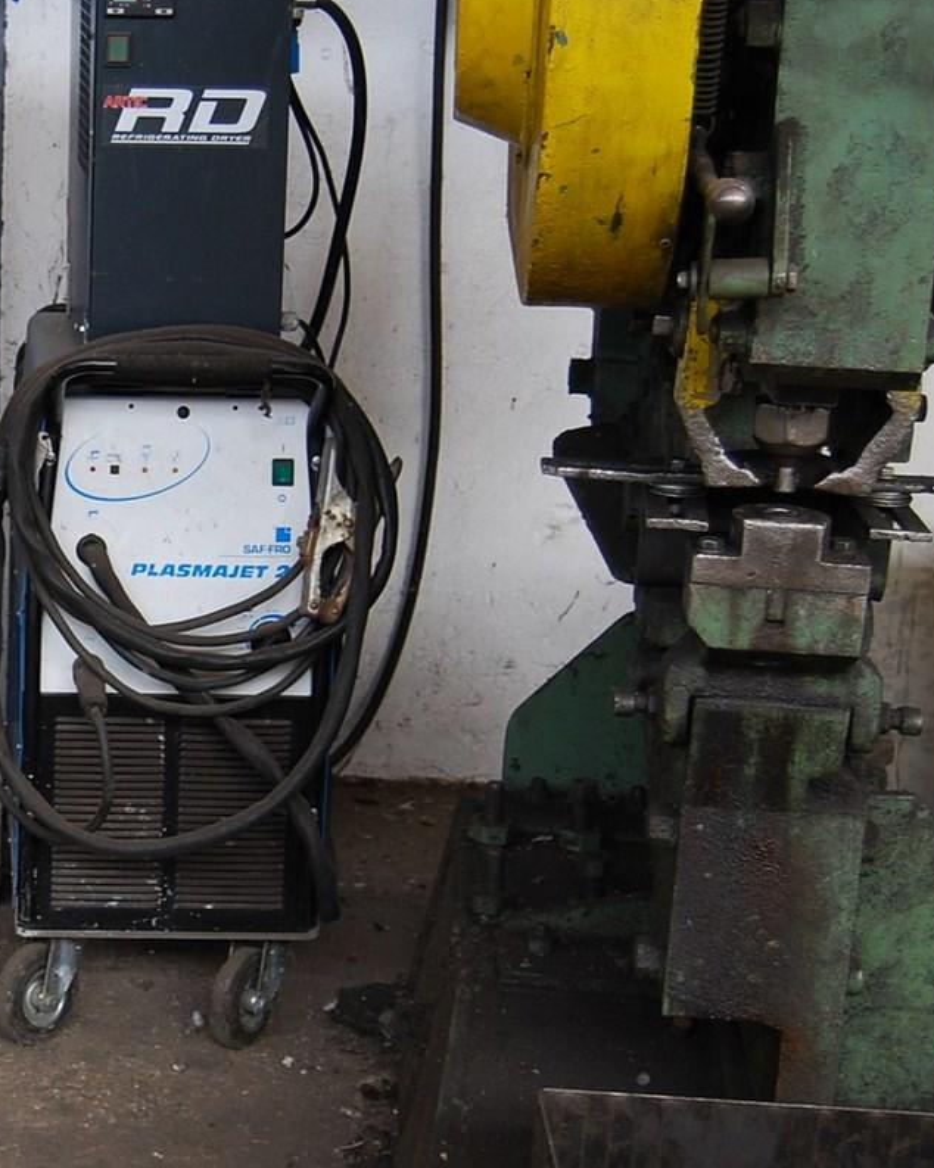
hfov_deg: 18.5
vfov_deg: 23.8
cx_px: -60
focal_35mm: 80
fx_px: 2765
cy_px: 541
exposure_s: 1/50
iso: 200
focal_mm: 30
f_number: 4.2
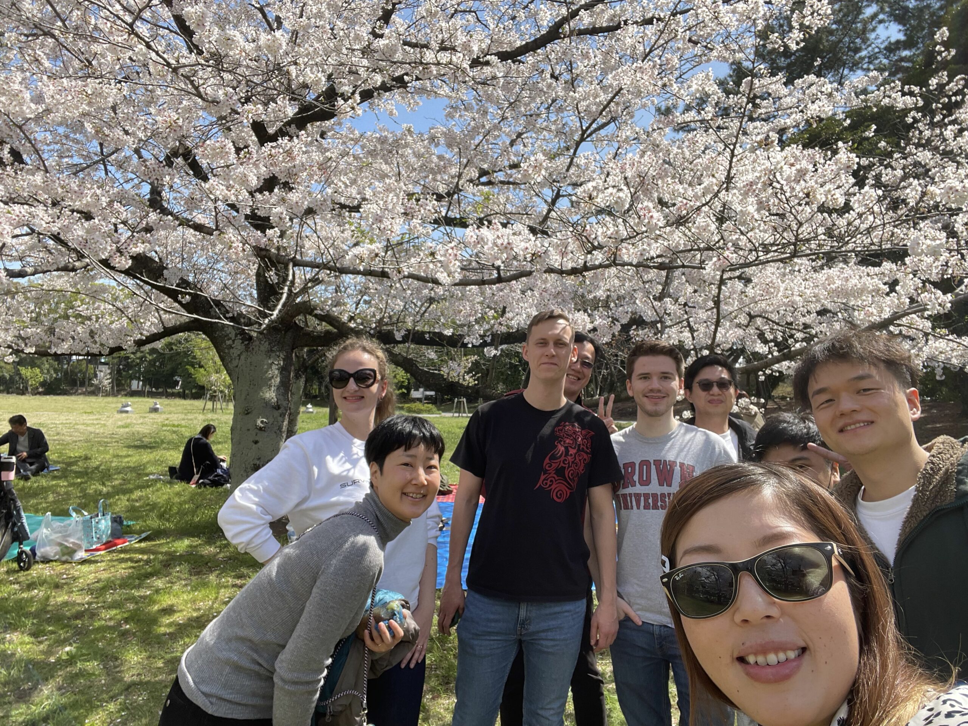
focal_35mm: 23
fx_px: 643
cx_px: 484
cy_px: 363
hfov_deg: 73.9
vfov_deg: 58.9
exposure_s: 1/491
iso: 25
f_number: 2.2
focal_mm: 2.71
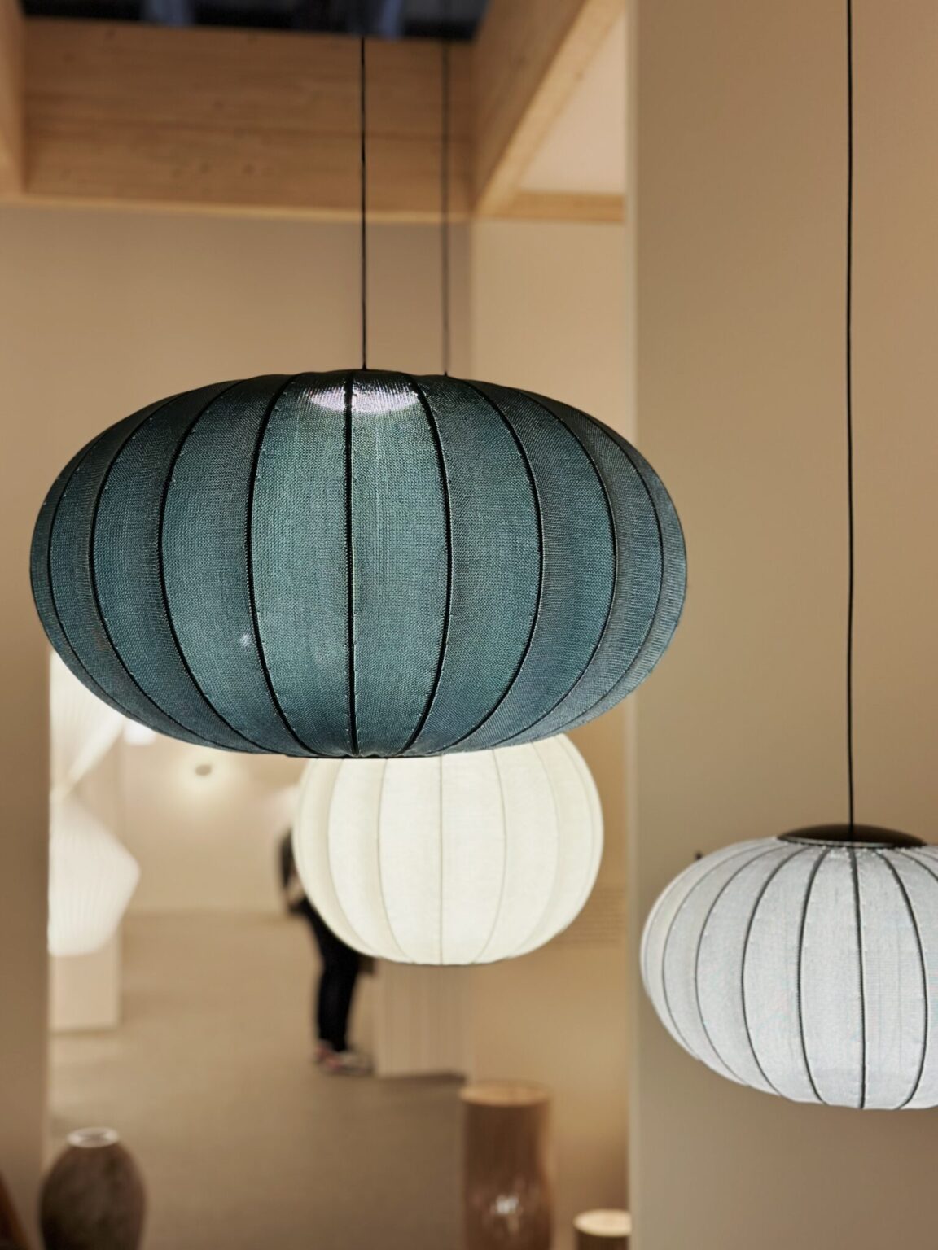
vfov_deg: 39.7
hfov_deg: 30.3
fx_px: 1734
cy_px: 625
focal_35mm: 48
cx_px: 469
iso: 125
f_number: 1.78
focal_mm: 6.86
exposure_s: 1/100
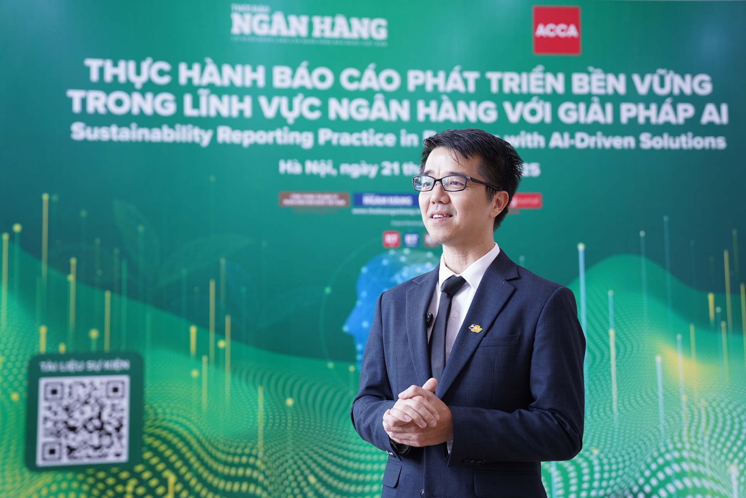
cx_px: 373
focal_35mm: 49
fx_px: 1015
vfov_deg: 27.5
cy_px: 249
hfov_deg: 40.3
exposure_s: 1/80
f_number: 2.8
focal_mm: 49
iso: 320
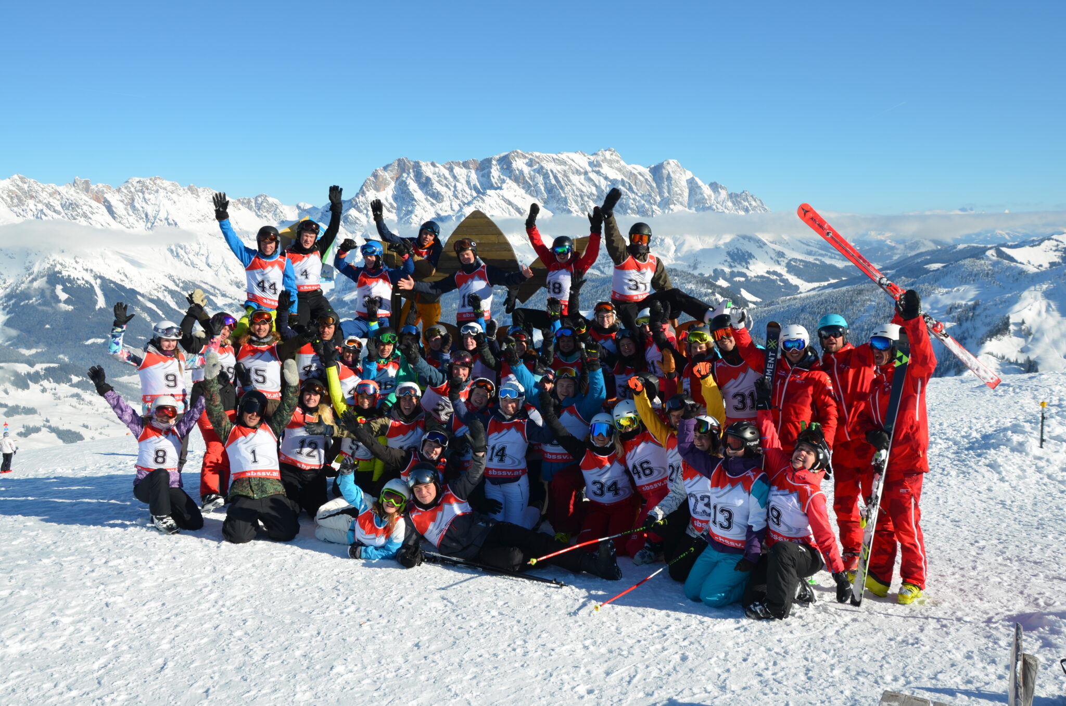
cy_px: 353
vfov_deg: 36.7
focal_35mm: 36
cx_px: 533
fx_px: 1064
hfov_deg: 53.2
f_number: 9
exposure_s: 1/320
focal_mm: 24
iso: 100
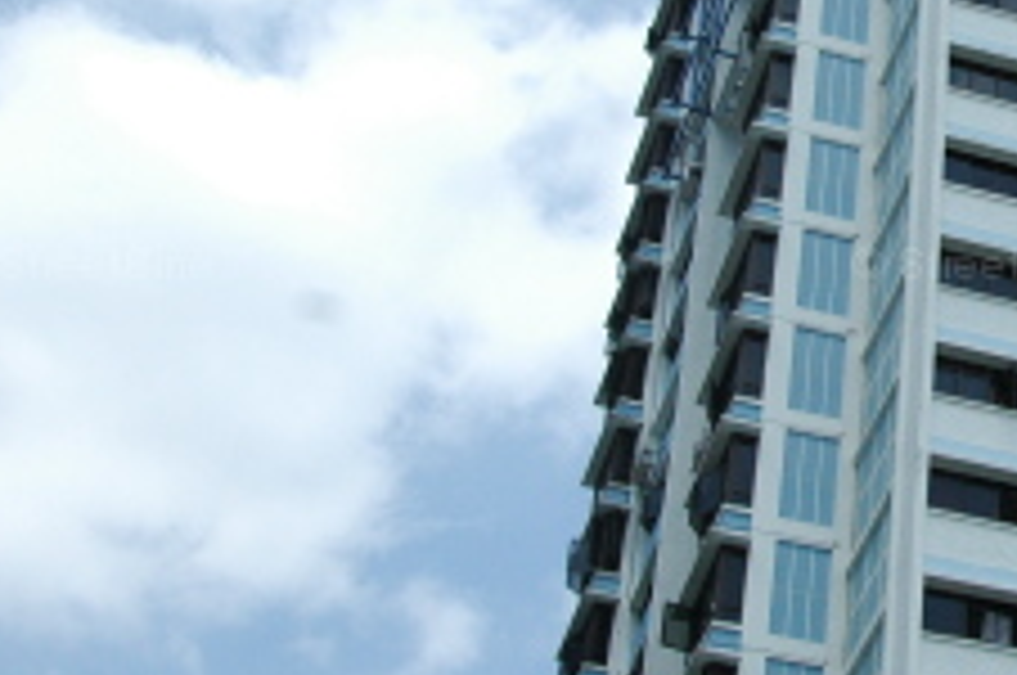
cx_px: 1188
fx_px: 2877
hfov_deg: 19.0
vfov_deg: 13.3
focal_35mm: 102
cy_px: 164
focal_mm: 28
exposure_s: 1/2000
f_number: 6.3
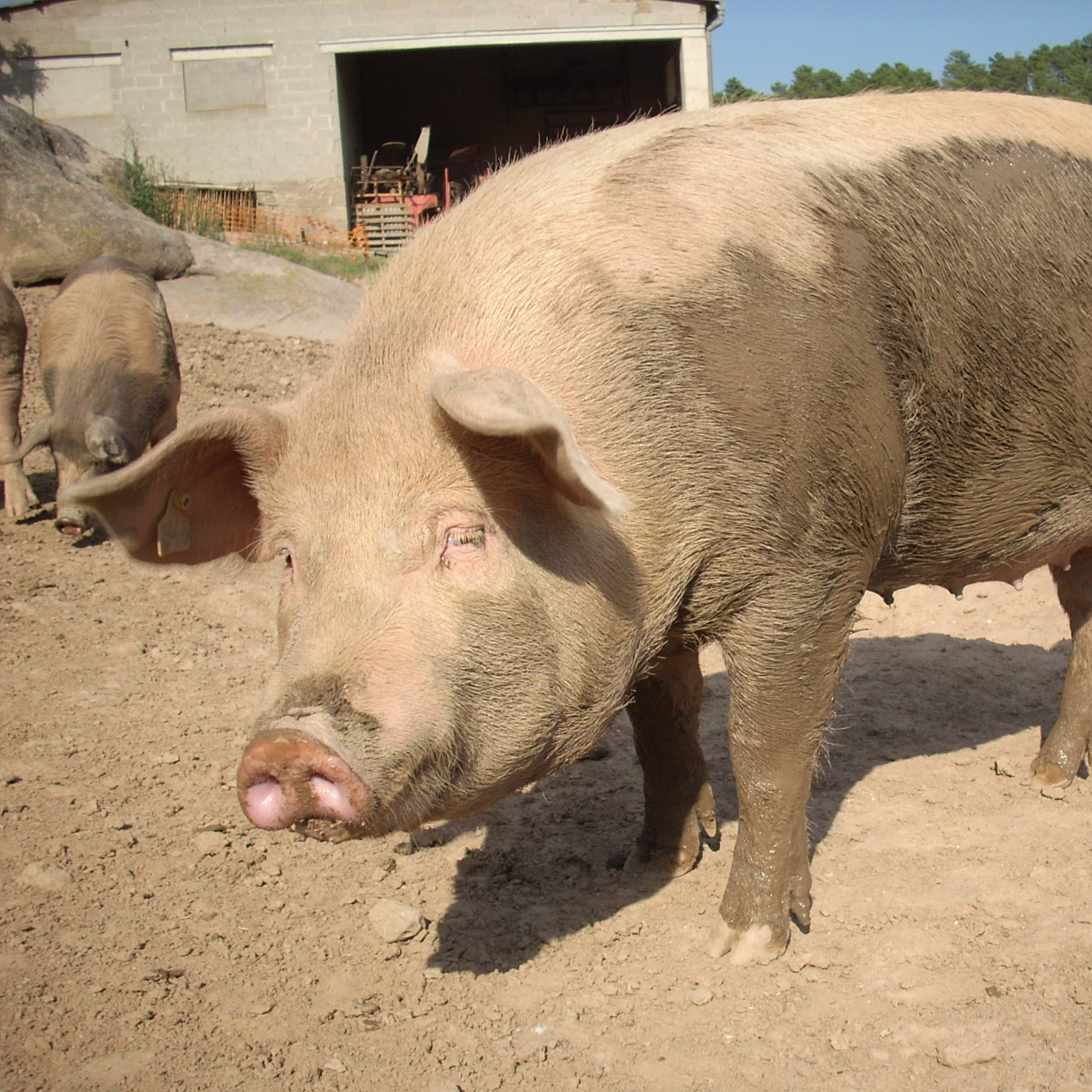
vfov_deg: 38.3
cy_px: 550
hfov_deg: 38.0
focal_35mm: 44
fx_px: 1570
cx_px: 715
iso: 64
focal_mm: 6.2
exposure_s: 1/250
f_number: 5.6
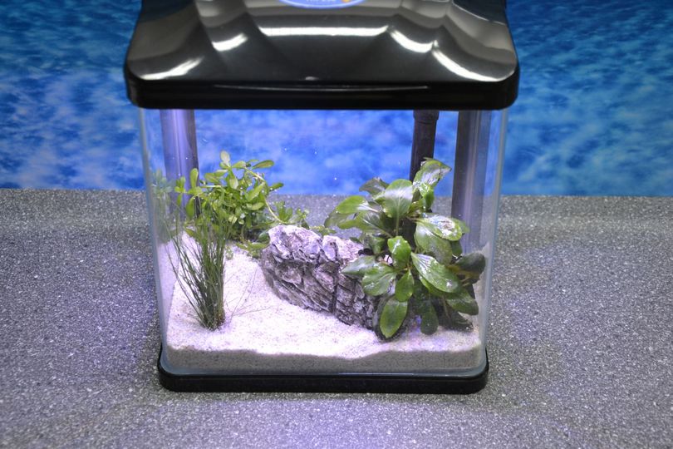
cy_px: 224
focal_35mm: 63
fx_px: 1178
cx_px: 336
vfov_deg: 21.6
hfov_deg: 31.9
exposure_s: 1/40
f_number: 4.8
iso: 400
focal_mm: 42
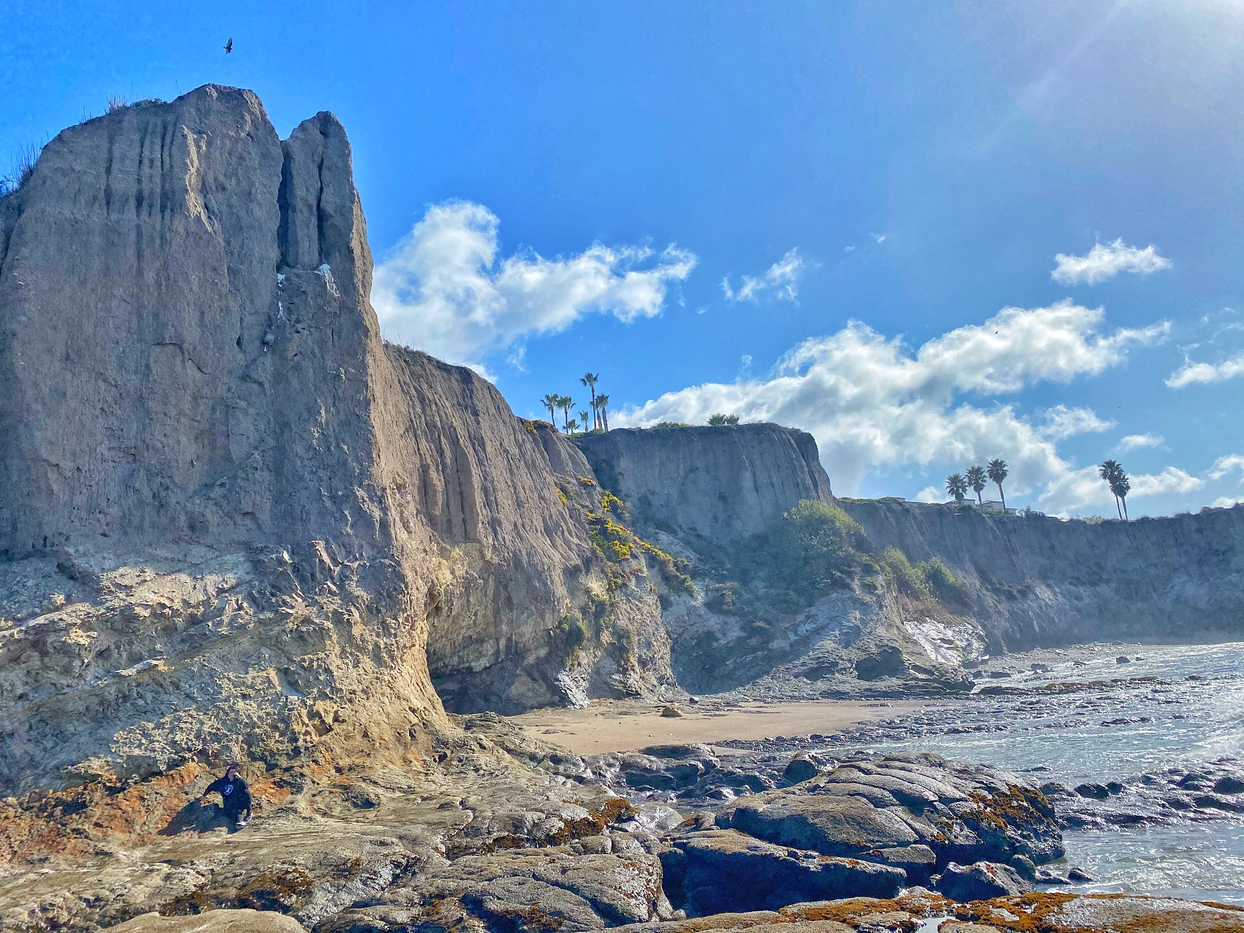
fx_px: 934
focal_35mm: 26
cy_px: 466
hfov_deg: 67.3
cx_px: 622
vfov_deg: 53.1
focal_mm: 4.25
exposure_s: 1/6757
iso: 32
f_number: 1.8
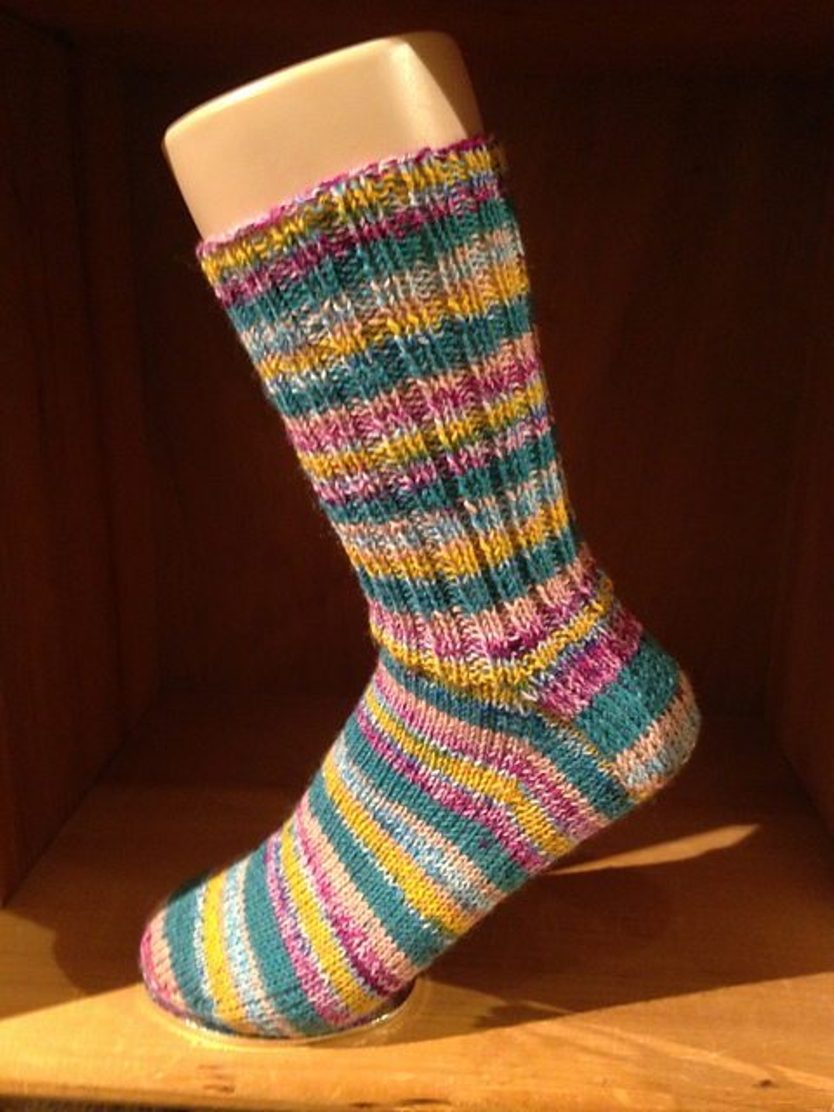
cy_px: 556
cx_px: 417
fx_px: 1060
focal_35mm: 33
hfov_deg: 42.9
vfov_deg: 55.4
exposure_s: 1/20
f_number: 2.4
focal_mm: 4.12
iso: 320
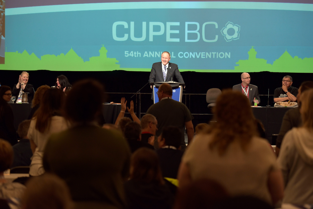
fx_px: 957
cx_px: 156
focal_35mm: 110
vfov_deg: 12.5
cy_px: 104
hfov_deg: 18.6
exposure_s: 1/250
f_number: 3.2
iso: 1250
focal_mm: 110
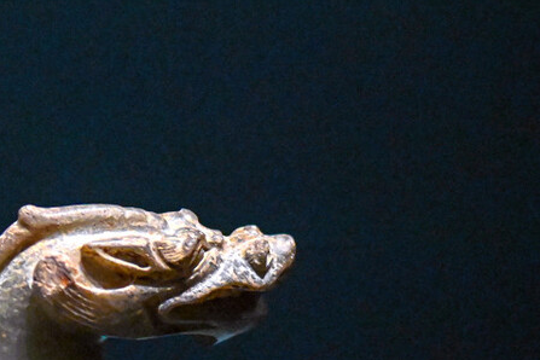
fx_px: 4230
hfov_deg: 7.2
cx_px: -127
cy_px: 298
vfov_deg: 4.9
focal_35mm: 282
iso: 10000
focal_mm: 105
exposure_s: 1/100
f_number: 3
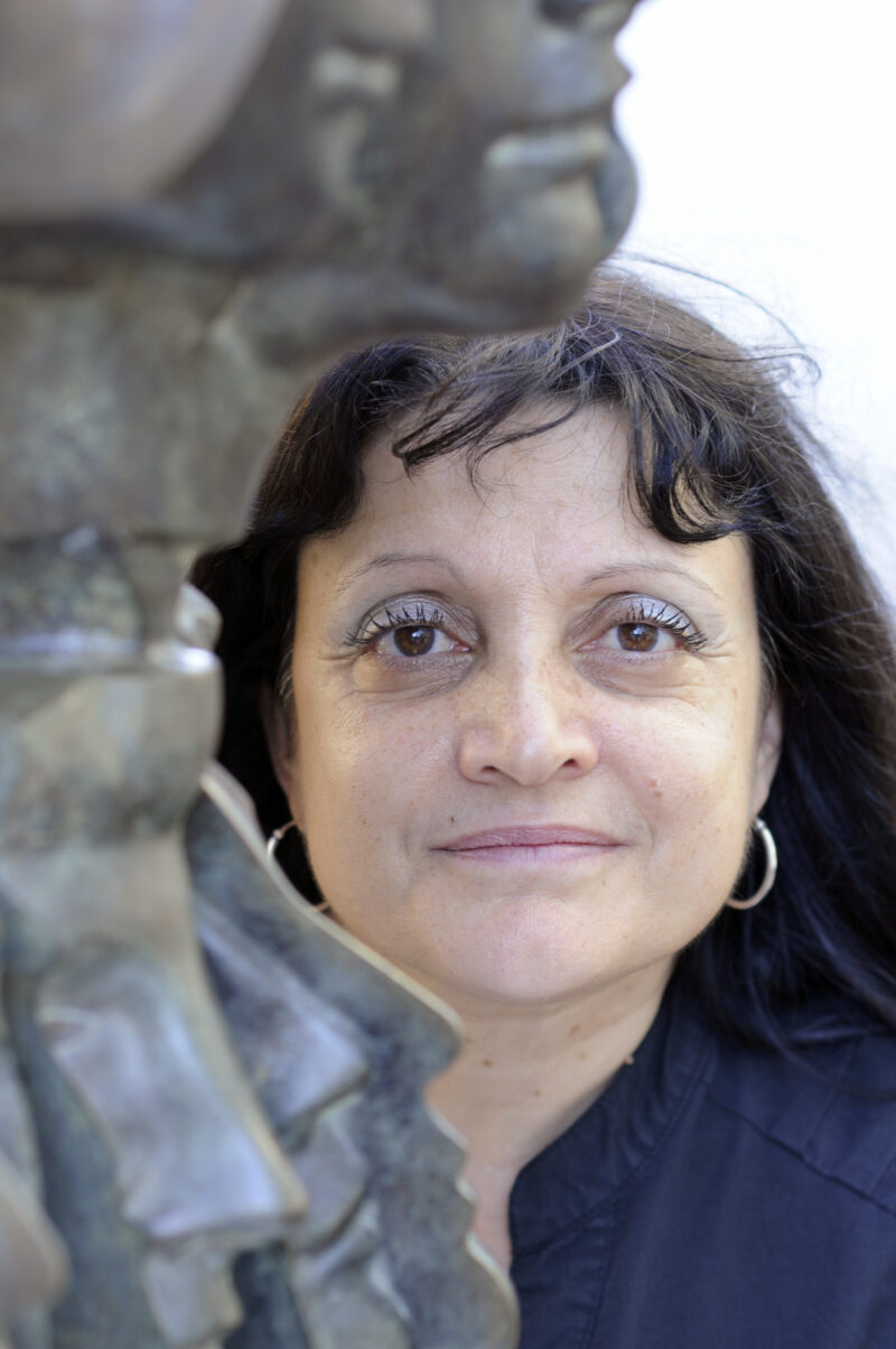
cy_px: 674
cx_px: 448
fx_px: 4771
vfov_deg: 16.1
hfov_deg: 10.7
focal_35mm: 128
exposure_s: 1/80
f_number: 3.2
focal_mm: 85
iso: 200
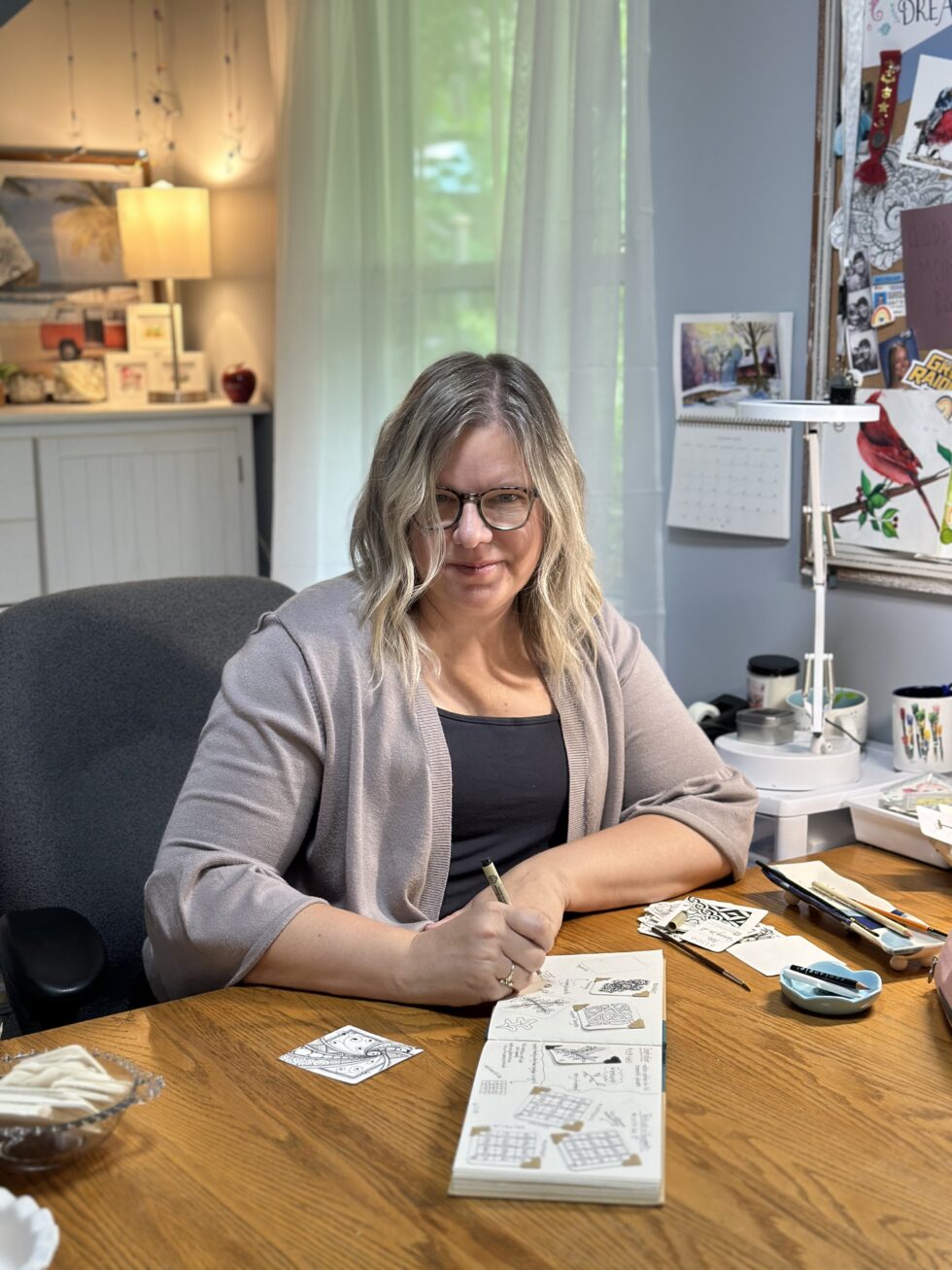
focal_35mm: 48
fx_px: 1760
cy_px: 635
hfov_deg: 30.3
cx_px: 476
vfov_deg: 39.7
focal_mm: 6.86
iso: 125
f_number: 1.78
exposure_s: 1/60
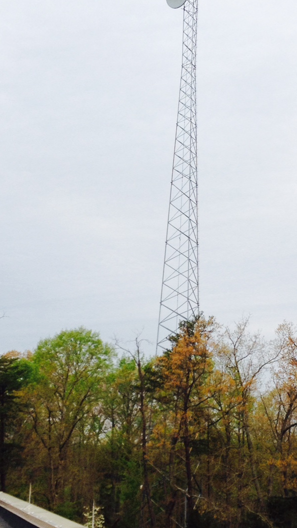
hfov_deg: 16.3
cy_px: 300
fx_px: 1035
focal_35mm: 74
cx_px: 190
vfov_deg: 28.6
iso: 50
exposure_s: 1/1972
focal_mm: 4.28
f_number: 2.4
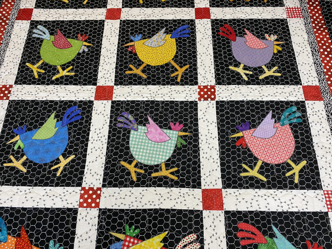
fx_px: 249
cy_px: 124
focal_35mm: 26
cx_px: 166
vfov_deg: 53.1
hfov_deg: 67.3
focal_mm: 4.2
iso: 100
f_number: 1.8
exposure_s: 1/60
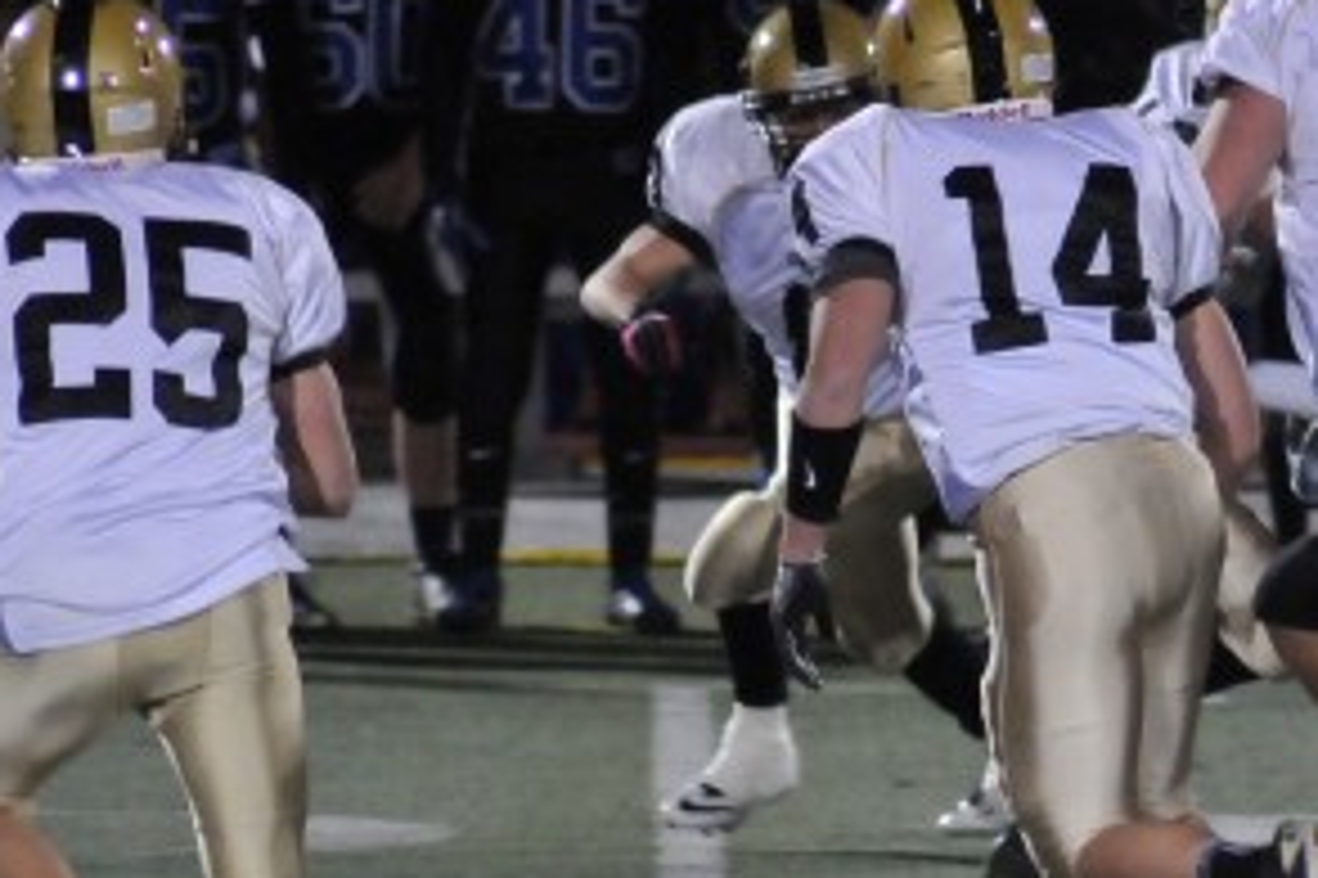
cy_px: 108
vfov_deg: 1.2
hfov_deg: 1.9
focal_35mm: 1110
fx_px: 40614
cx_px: 1325
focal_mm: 300
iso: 2000
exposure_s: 1/250
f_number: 5.6
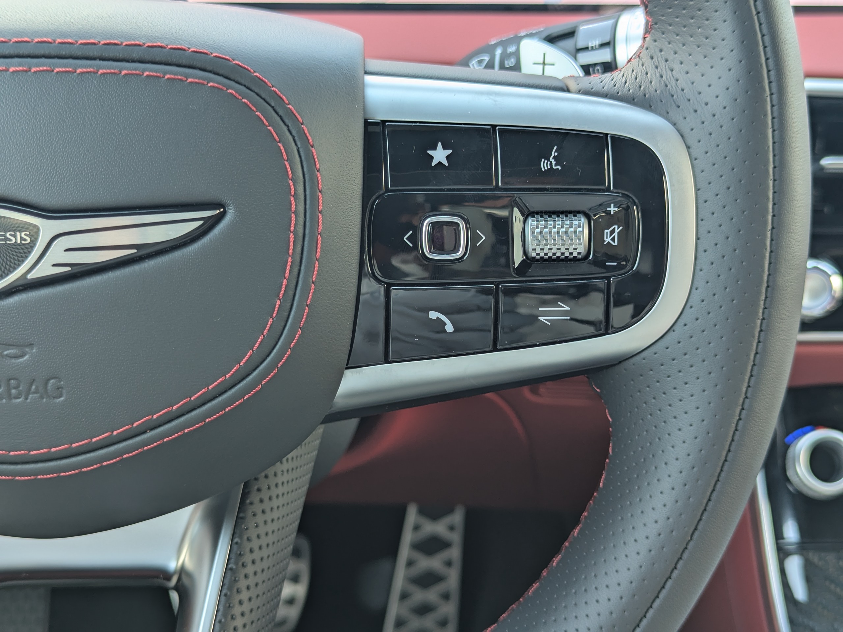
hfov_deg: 39.7
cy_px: 316
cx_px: 422
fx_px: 1169
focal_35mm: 48
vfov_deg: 30.3
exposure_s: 1/94
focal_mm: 6.81
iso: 41
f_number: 1.85
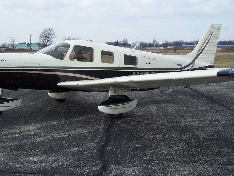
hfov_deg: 37.4
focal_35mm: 51
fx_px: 345
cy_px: 75
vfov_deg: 28.5
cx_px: 103
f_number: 2.8
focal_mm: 6.3
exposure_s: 1/750
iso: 80
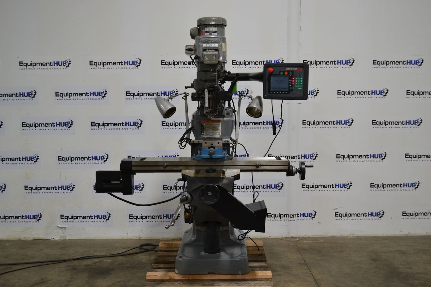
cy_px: 144
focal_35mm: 39
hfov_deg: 49.6
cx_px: 216
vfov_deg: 34.2
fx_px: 467
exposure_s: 1/50
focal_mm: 26
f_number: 4.2
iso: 400
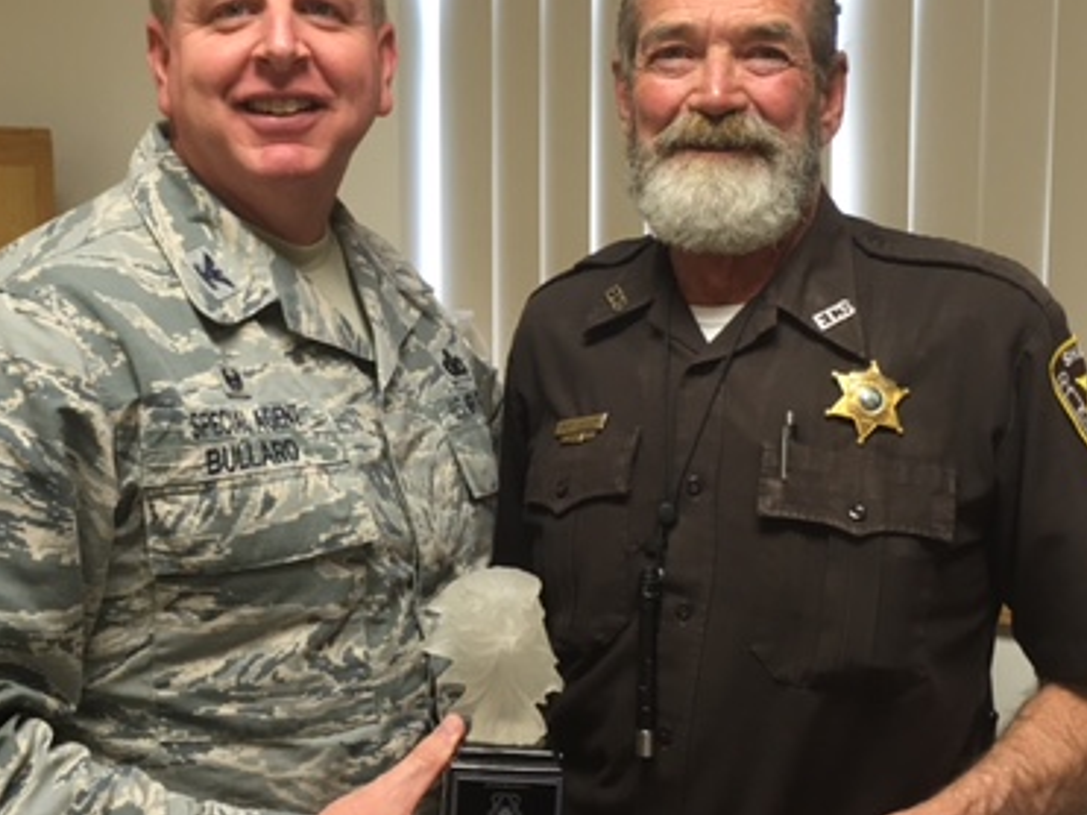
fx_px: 1570
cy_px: 352
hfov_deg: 38.2
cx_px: 498
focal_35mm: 50
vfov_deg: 29.1
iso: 80
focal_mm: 4.15
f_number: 2.2
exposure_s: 1/30
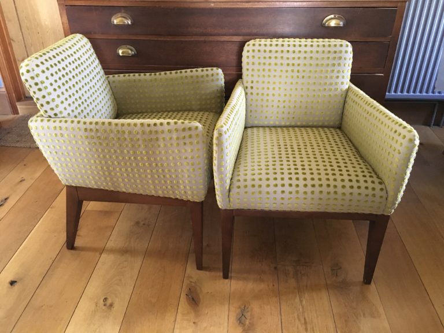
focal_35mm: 29
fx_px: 372
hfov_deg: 61.7
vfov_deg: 48.2
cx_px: 222
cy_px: 166
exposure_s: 1/17
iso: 250
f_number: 2.2
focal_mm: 4.15
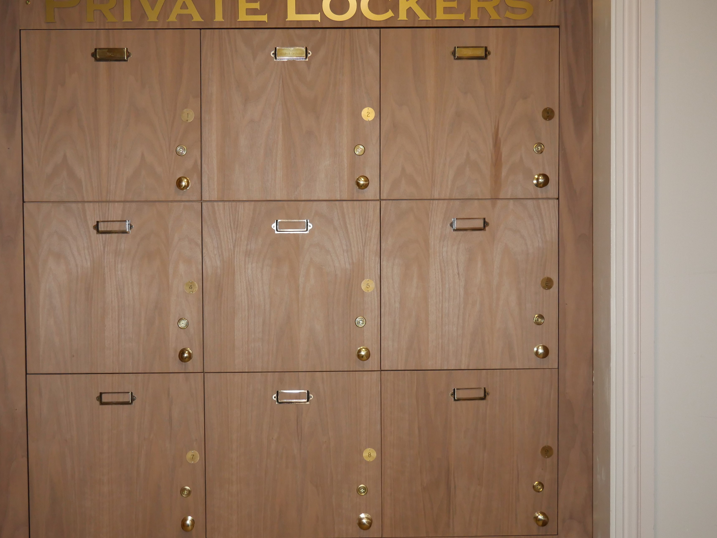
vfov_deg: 30.9
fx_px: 974
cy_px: 290
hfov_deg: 40.3
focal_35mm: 47
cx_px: 310
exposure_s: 1/60
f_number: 3.9
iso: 800
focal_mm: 18
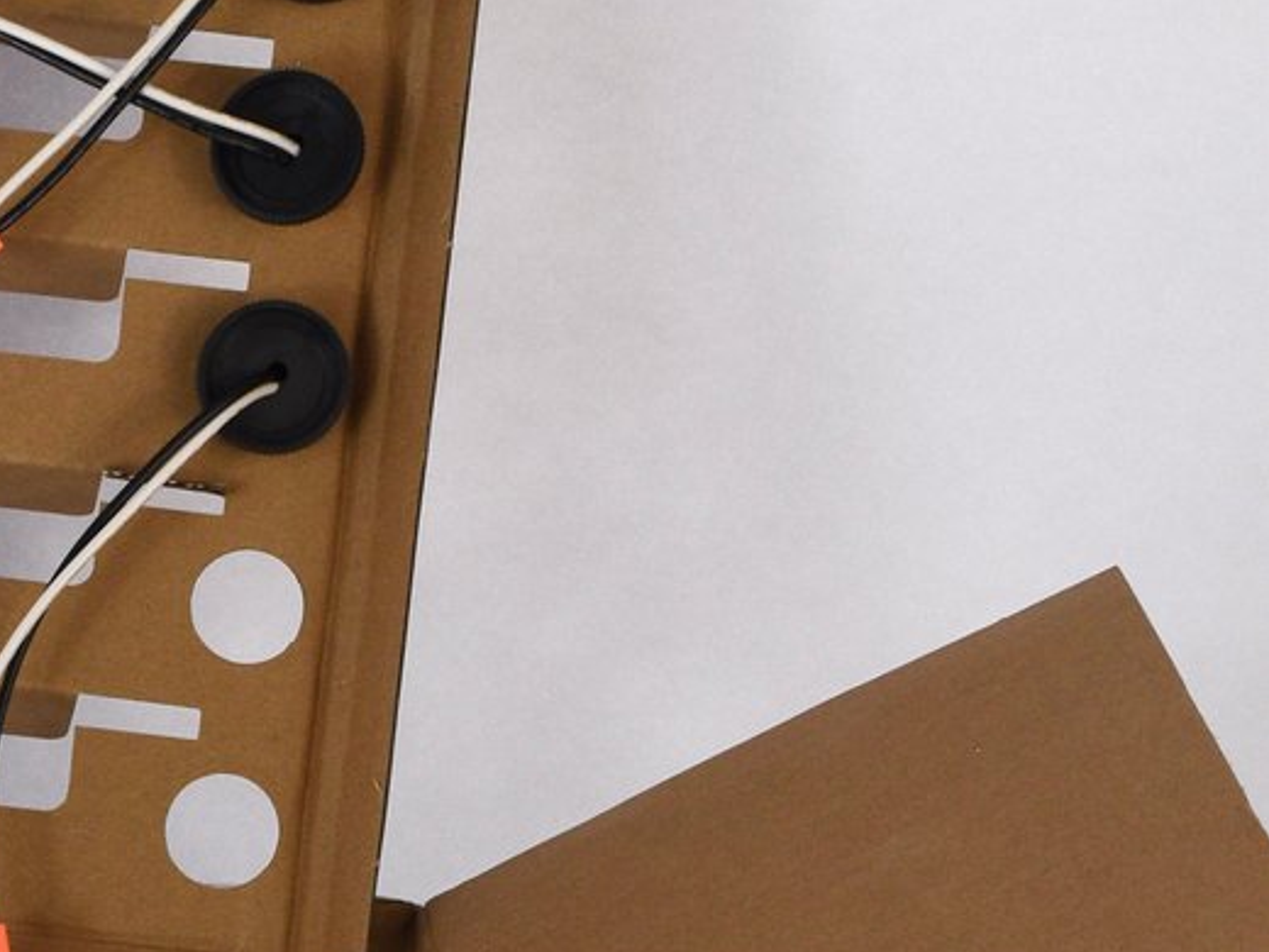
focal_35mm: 111
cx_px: -355
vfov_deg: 13.0
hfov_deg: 16.8
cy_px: 1111
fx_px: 4069
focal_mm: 20
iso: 400
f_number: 8
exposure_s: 1/200
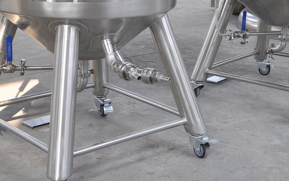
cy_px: -65
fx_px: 640
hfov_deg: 25.4
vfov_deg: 15.2
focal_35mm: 81
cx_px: 166
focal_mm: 21
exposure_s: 1/50
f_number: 3.8
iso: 200
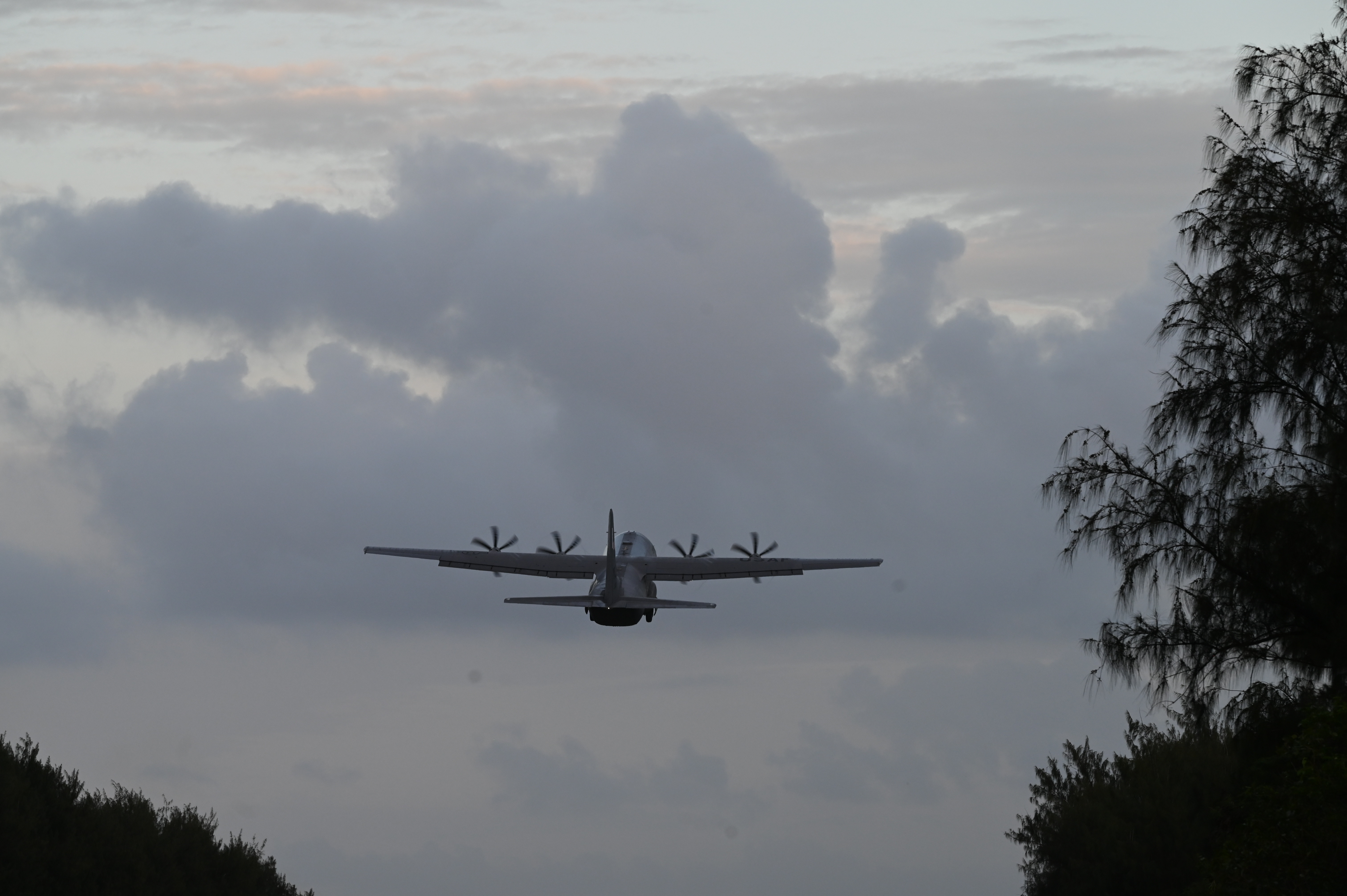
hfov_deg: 10.3
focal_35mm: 200
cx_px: 674
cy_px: 448
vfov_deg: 6.9
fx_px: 7478
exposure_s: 1/400
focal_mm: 200
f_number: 8
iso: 640
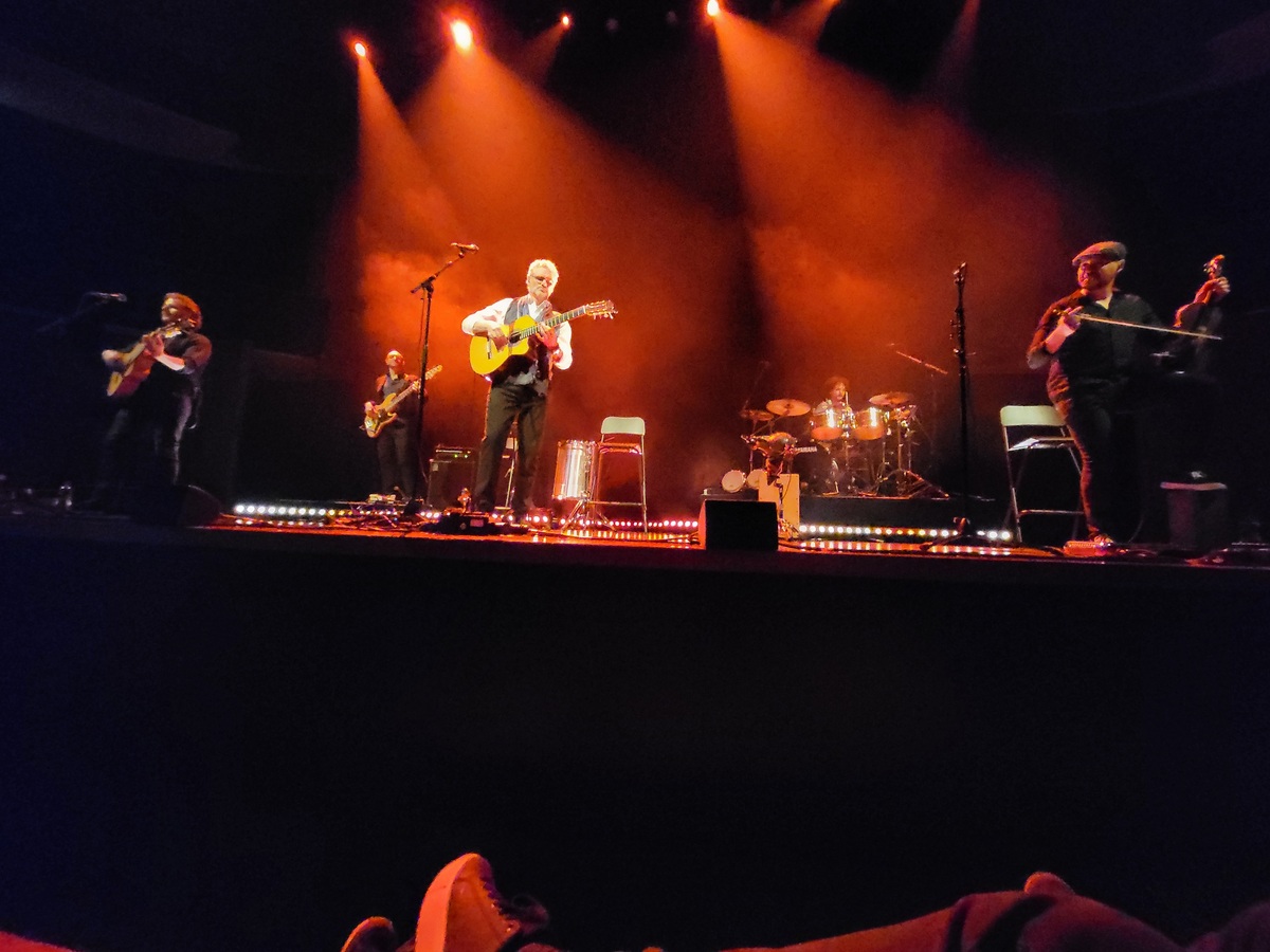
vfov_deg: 89.9
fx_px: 477
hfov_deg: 106.2
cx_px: 635
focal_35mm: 13
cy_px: 476
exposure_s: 1/20
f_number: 2.2
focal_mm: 1.74
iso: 2500
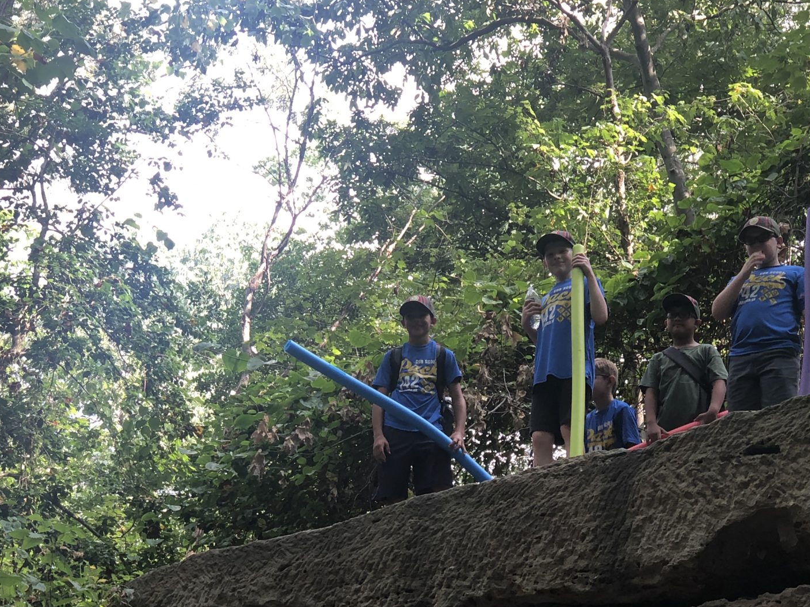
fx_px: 2223
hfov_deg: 20.6
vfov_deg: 15.5
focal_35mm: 95
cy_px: 401
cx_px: 457
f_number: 2.4
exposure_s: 1/60
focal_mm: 6
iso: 16
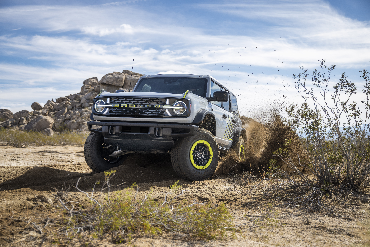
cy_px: 124
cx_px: 185
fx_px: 524
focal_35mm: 51
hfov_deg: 38.9
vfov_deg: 26.5
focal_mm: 51
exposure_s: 1/400
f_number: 4
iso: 100
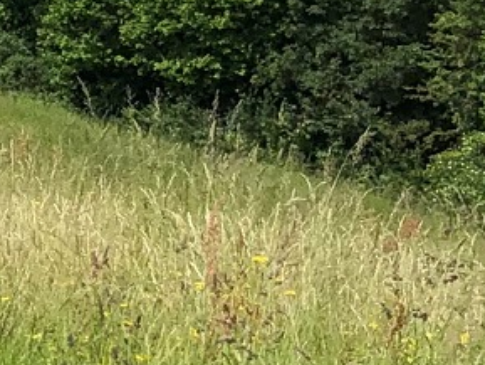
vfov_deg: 7.3
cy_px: -365
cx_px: -995
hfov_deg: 8.4
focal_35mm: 195
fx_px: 2733
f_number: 1.8
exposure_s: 1/2525
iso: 20
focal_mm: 3.99
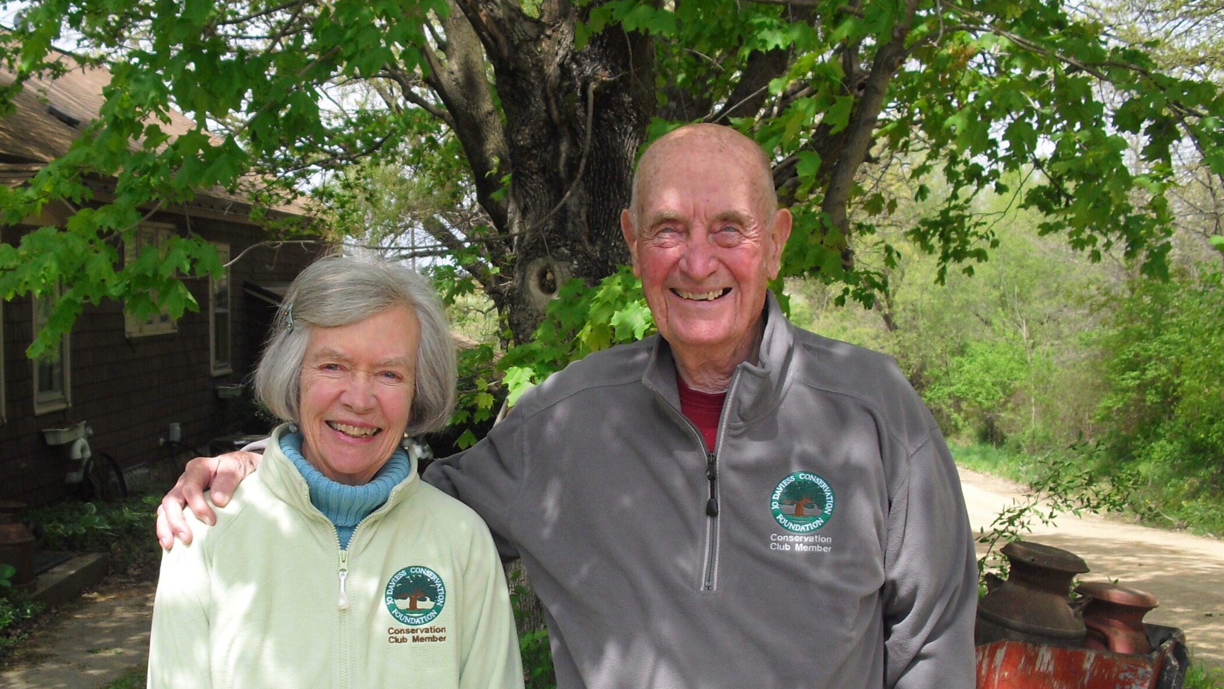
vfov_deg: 24.8
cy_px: 467
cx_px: 522
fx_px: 1558
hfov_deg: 42.8
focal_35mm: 48
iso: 100
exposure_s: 1/100
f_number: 7.8
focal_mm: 6.3
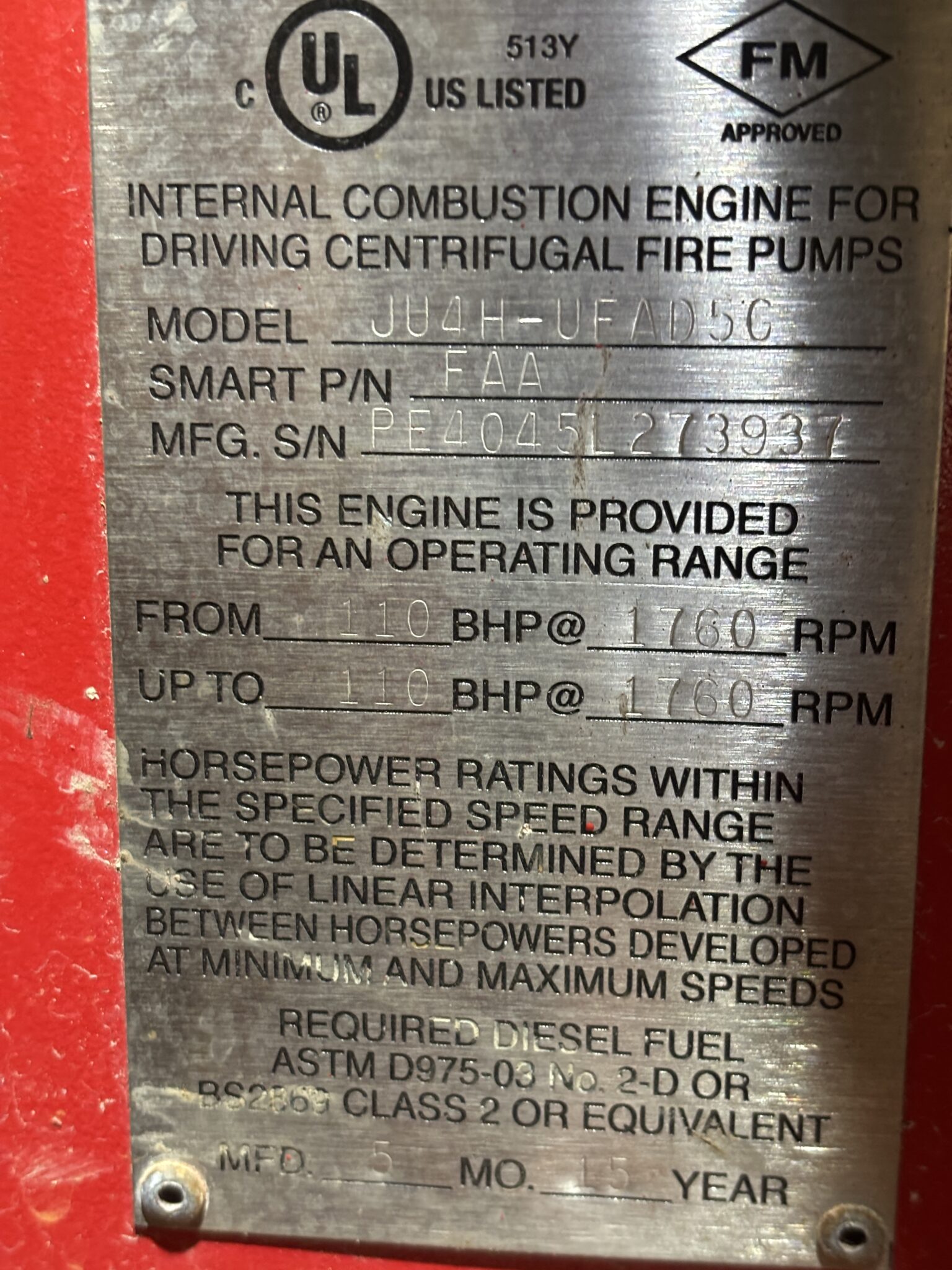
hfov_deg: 28.0
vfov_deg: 36.8
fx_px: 1907
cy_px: 635
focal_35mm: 52
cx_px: 476
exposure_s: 1/24
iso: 320
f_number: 1.6
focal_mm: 5.96
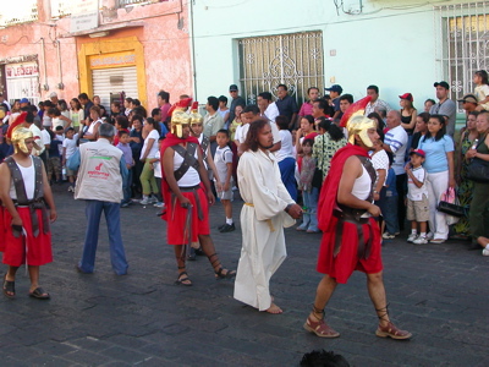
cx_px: 244
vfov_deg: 27.0
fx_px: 763
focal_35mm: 54
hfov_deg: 35.5
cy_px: 184
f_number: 3.2
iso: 100
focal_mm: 8.2
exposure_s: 1/131
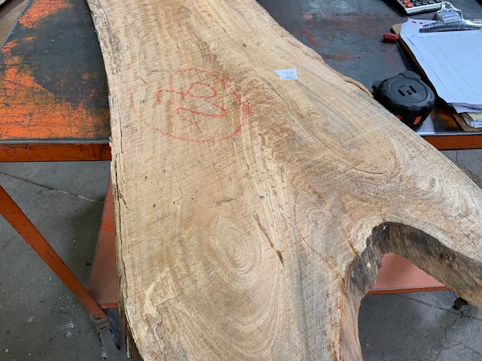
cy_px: 180
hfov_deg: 67.3
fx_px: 362
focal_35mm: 26
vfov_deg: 53.1
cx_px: 241
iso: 100
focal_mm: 4.25
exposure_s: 1/69
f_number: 1.8
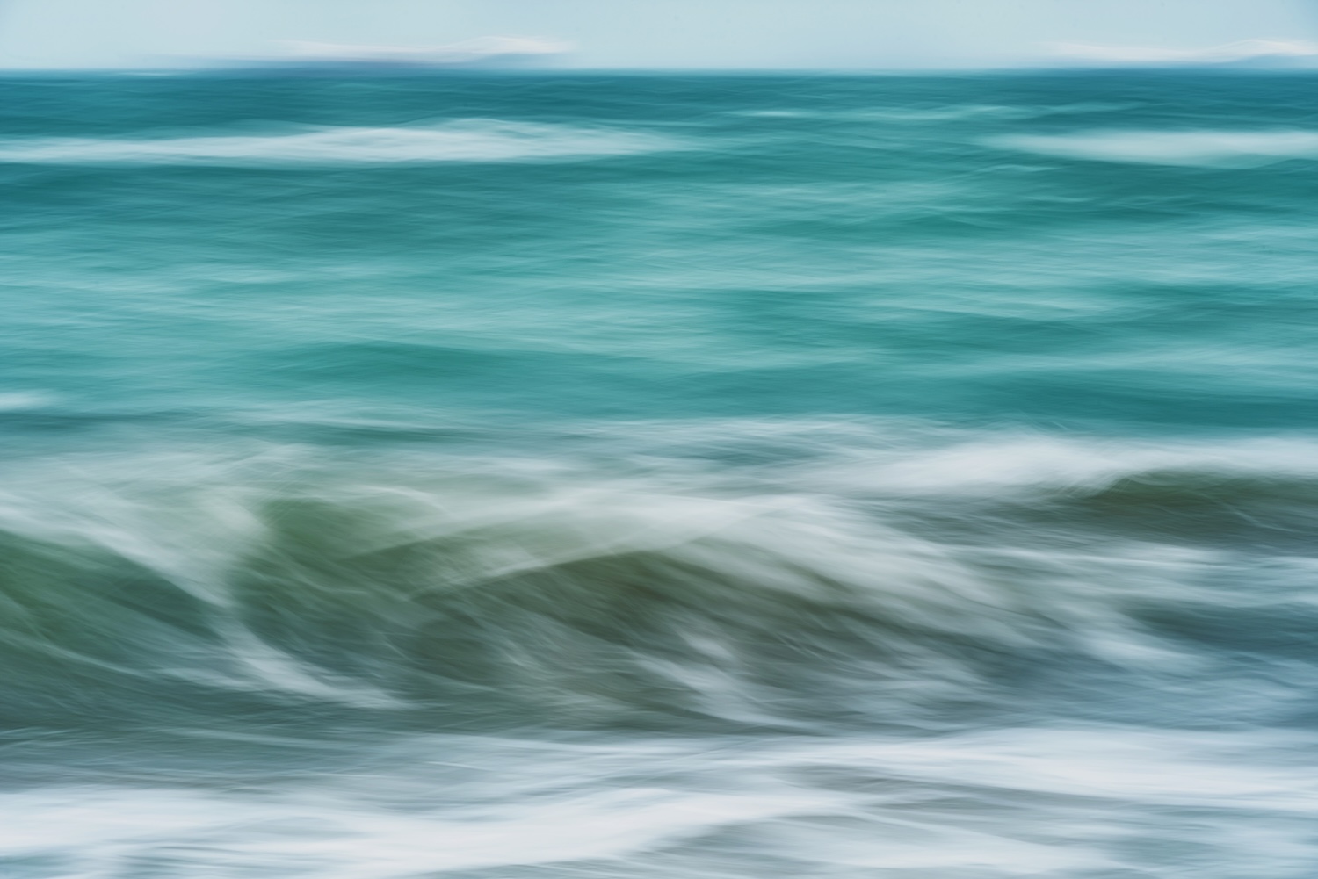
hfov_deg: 10.3
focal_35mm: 200
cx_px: 659
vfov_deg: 6.9
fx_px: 7324
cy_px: 440
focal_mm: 200
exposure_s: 1/4
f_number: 22
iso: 64
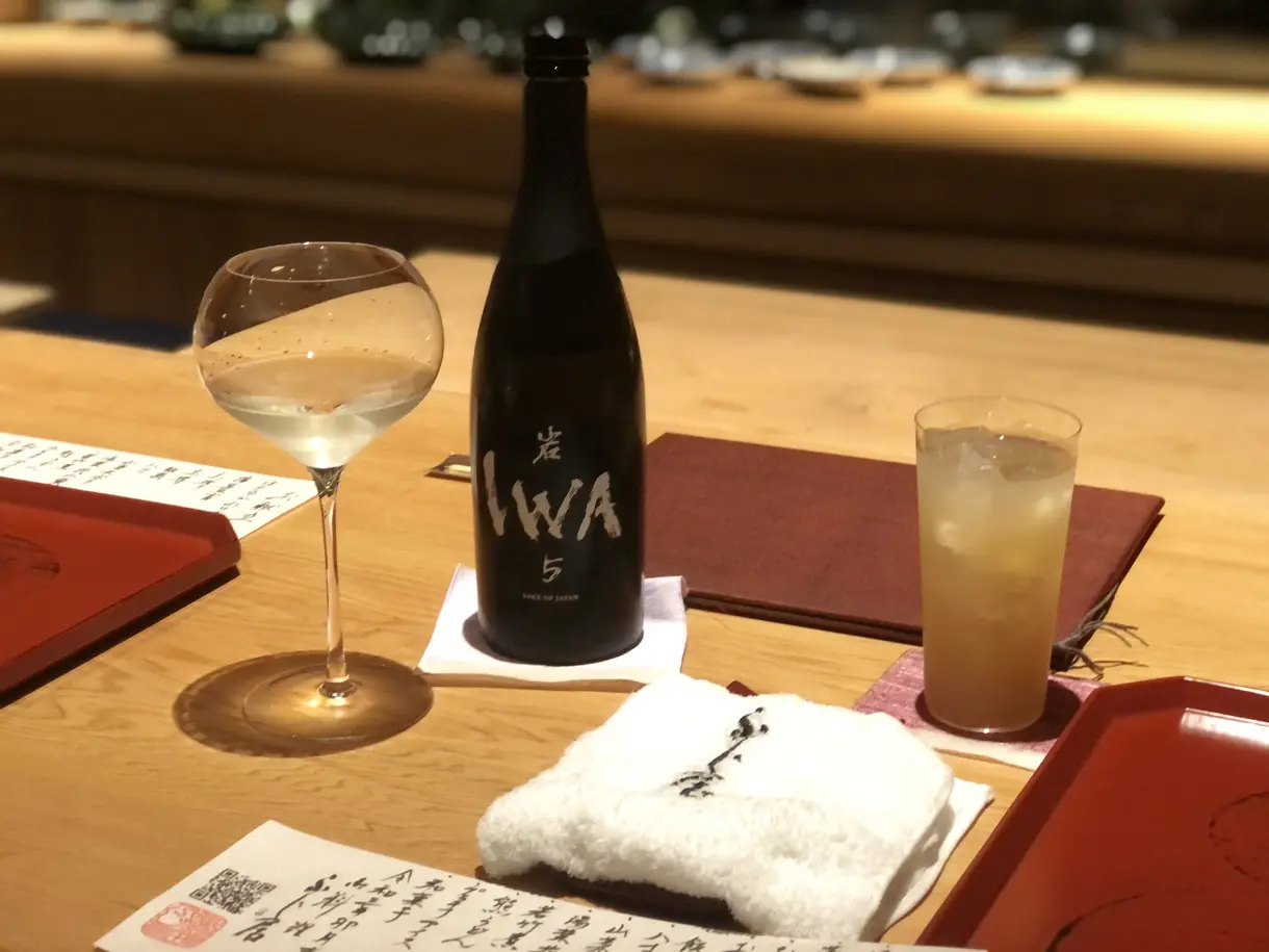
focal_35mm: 57
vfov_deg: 25.7
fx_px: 2090
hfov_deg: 33.8
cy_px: 476
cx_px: 634
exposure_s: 1/30
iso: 400
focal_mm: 6.6
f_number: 2.8
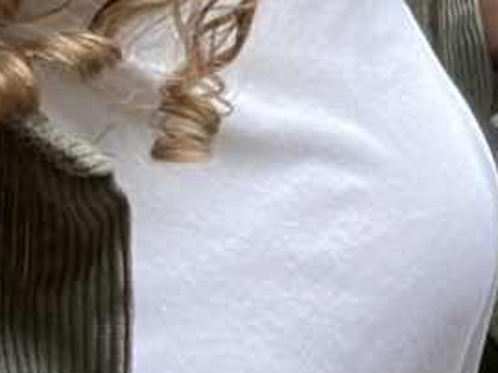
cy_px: -487
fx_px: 1883
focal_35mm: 131
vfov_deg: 10.0
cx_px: 860
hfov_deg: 13.7
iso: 50
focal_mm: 2.71
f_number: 2.2
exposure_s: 1/122
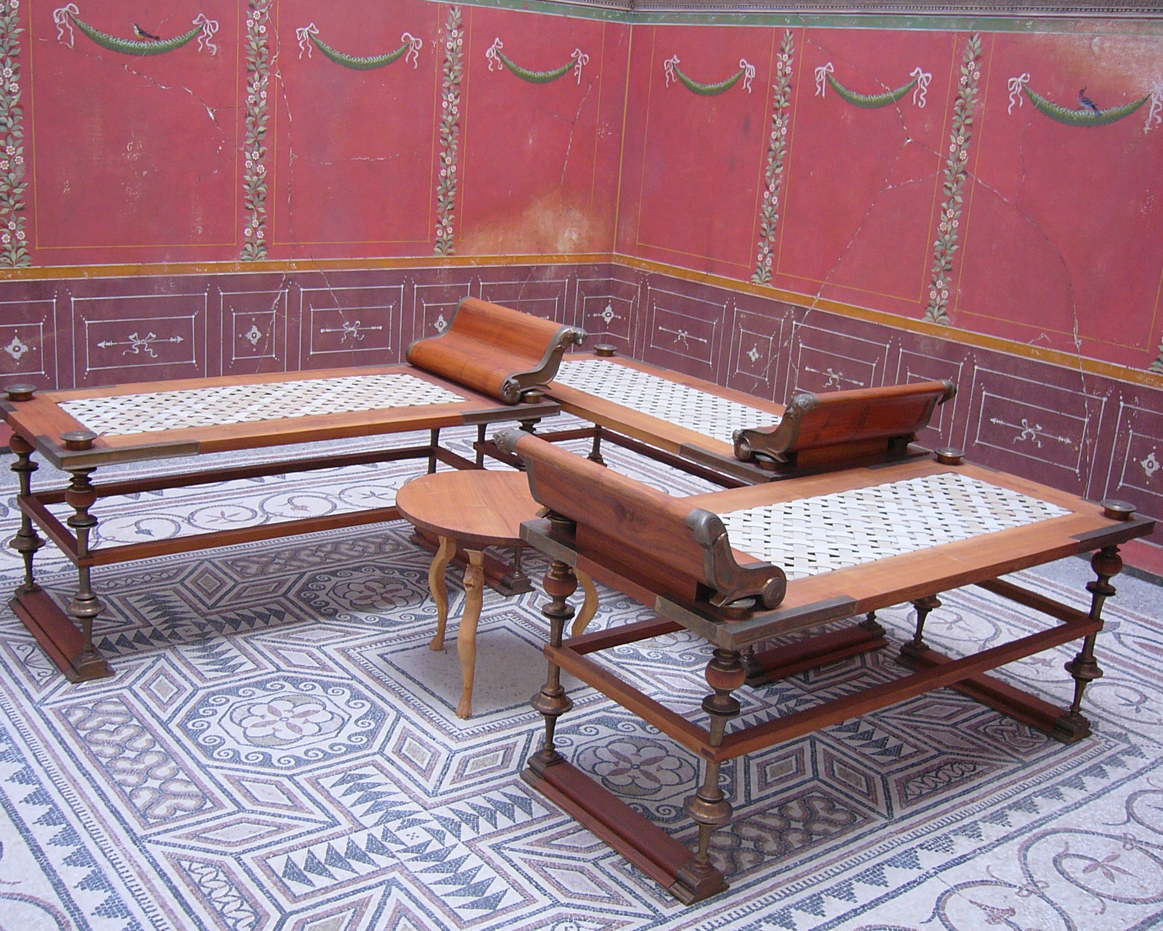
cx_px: 547
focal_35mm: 37
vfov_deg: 40.1
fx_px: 1274
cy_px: 464
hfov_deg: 49.1
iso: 100
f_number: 2.8
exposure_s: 1/60
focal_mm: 5.8
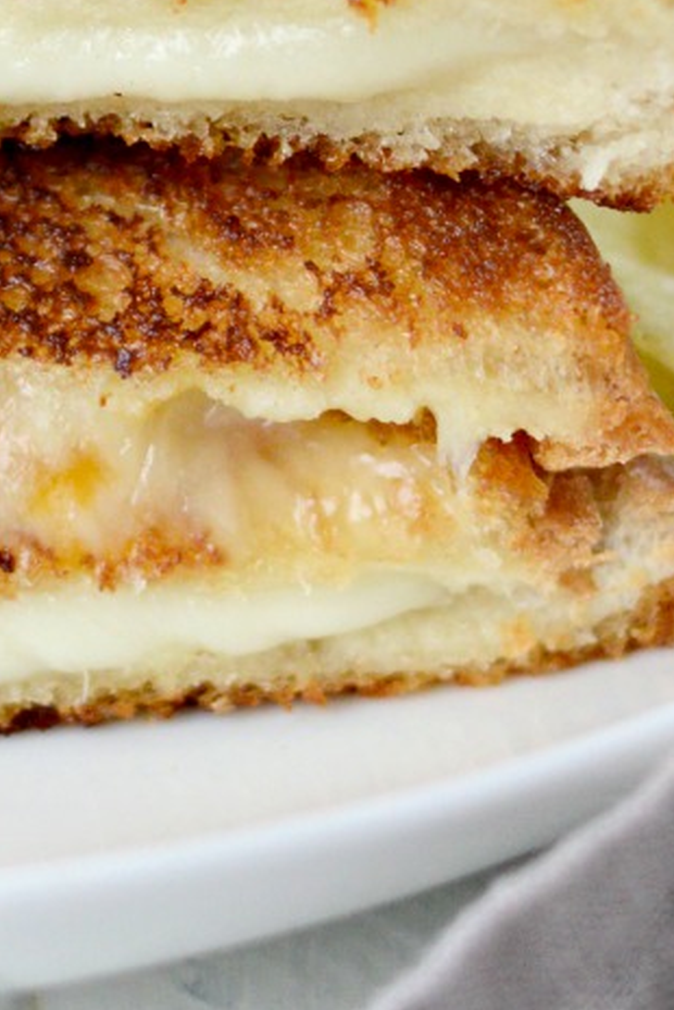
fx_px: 6673
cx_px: -192
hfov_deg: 5.7
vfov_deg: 8.6
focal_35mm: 238
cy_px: -94
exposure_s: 1/500
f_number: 2.8
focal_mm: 50
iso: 1100
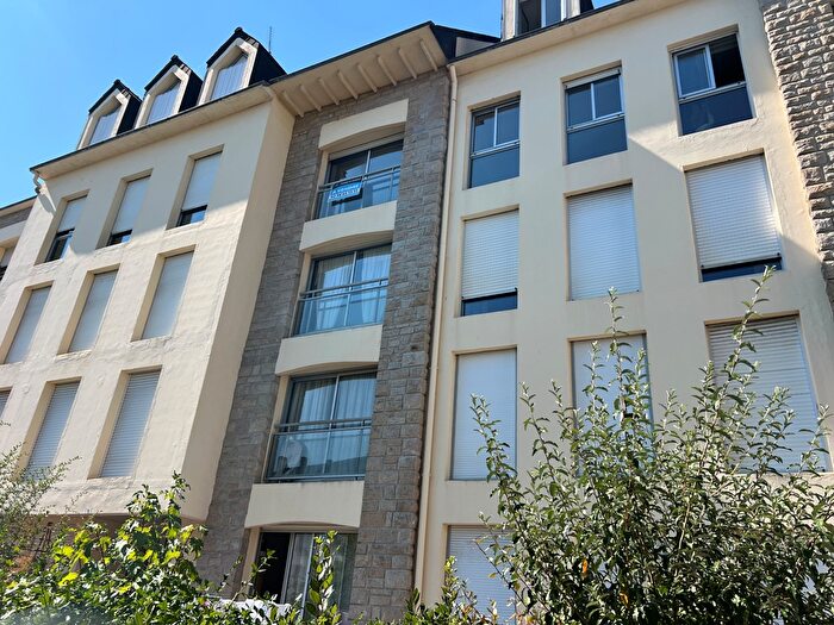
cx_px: 417
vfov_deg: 53.1
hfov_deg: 67.3
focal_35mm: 26
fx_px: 626
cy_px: 312
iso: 50
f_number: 1.5
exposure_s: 1/3257
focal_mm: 5.7
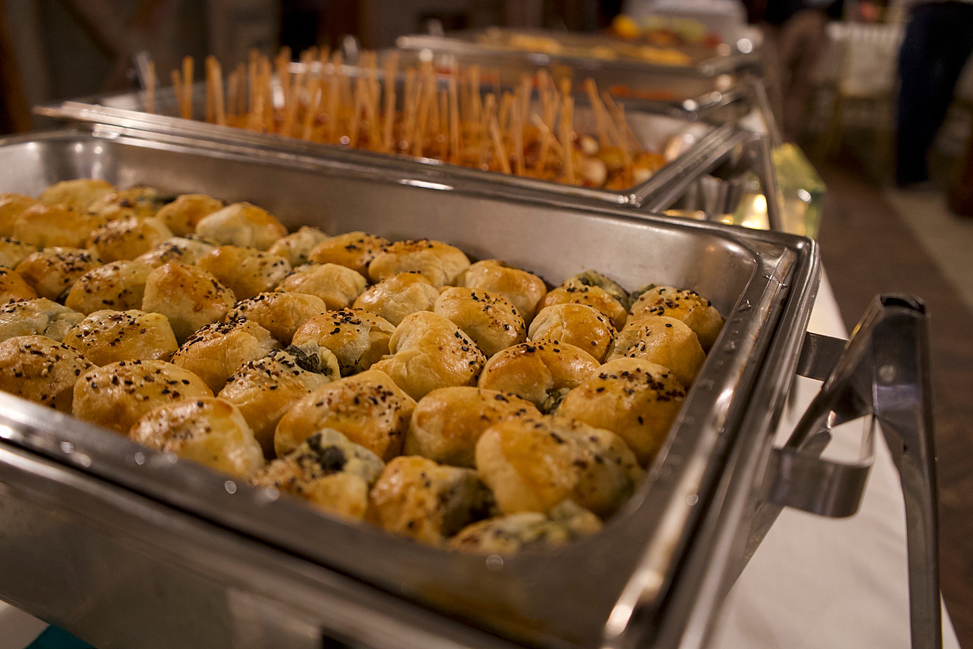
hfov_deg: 63.7
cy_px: 324
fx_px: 784
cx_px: 486
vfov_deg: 45.0
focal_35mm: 29
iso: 2500
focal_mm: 29
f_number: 3.5
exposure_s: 1/60
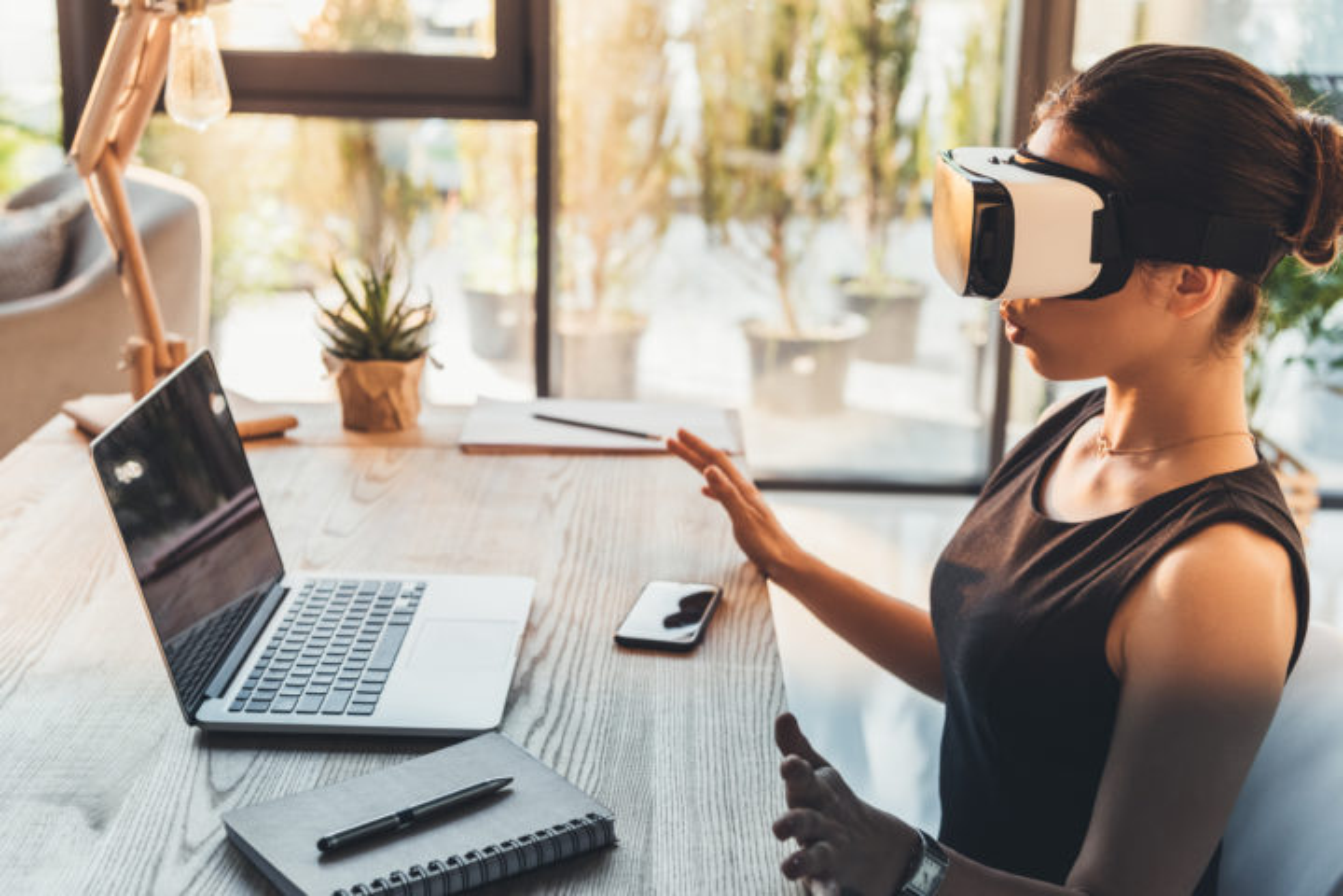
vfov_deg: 28.1
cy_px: 448
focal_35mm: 48
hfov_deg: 41.1
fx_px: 1791
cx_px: 672
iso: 640
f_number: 4
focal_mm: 48
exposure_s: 1/400
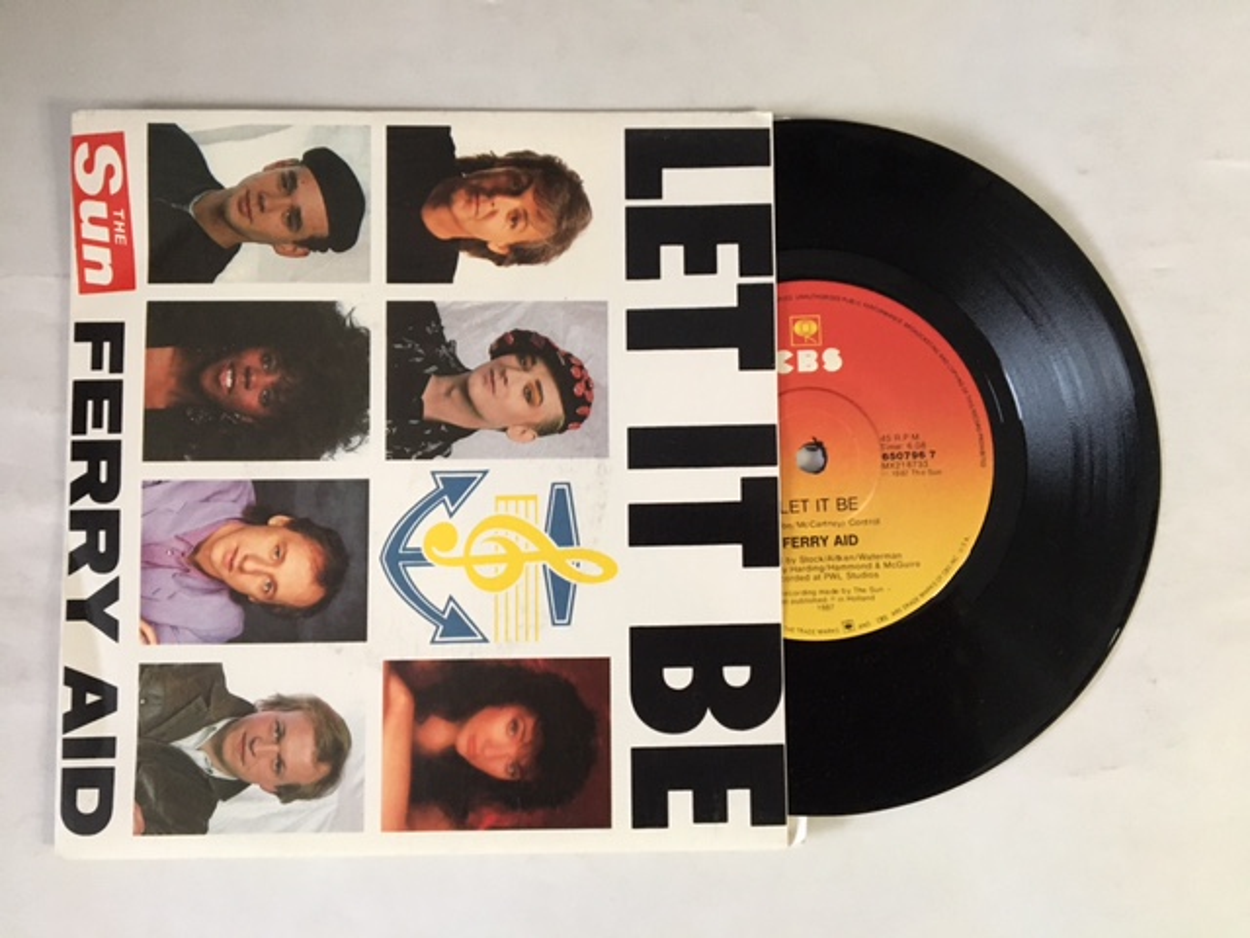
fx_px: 1047
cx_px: 625
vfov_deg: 48.2
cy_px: 469
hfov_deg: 61.7
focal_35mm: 29
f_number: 2.2
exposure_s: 1/17
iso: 200
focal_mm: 4.15
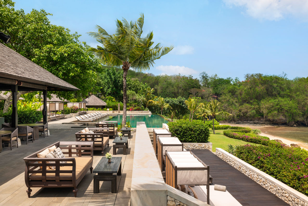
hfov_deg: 71.5
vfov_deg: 51.3
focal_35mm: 25
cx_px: 154
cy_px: 103
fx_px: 214
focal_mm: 25
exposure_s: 1/200
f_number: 11
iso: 200
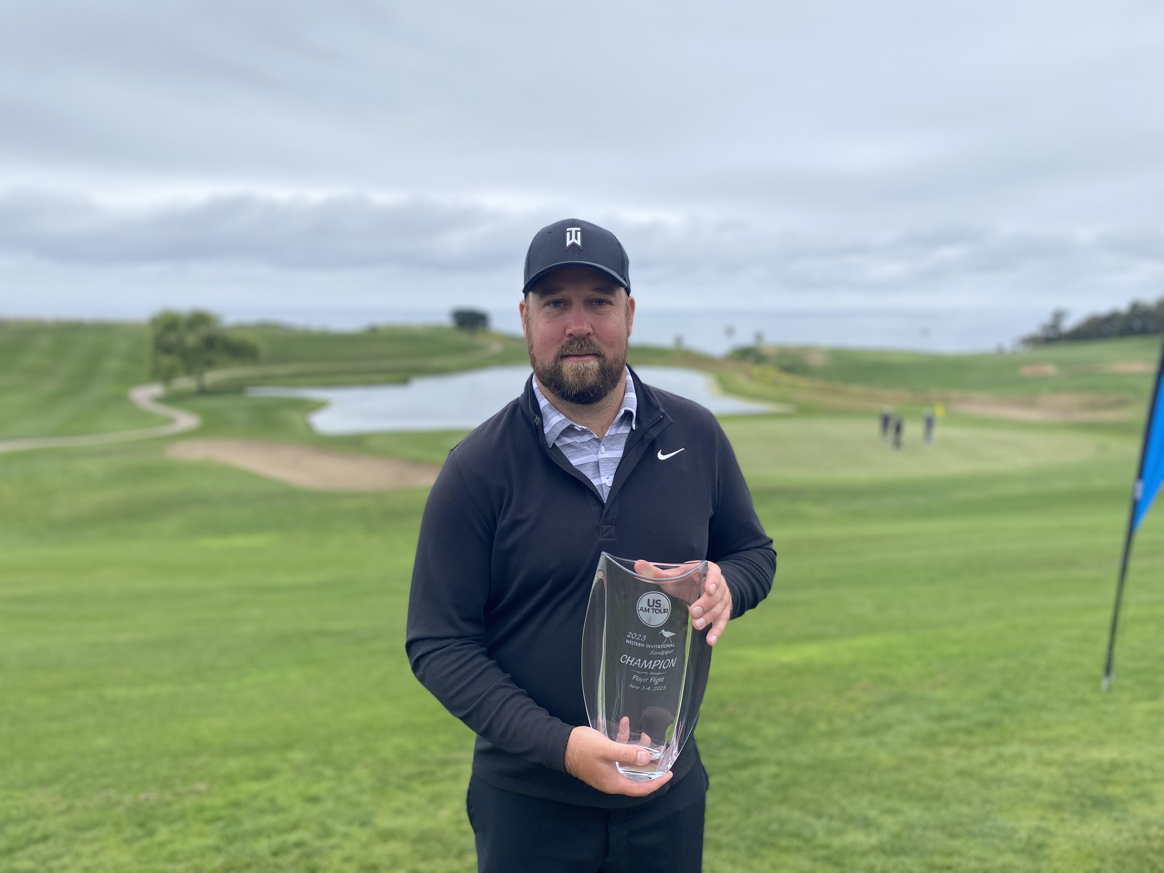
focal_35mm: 26
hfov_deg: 67.3
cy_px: 436
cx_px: 582
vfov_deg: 53.1
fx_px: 874
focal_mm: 4.25
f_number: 1.8
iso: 32
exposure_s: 1/2688
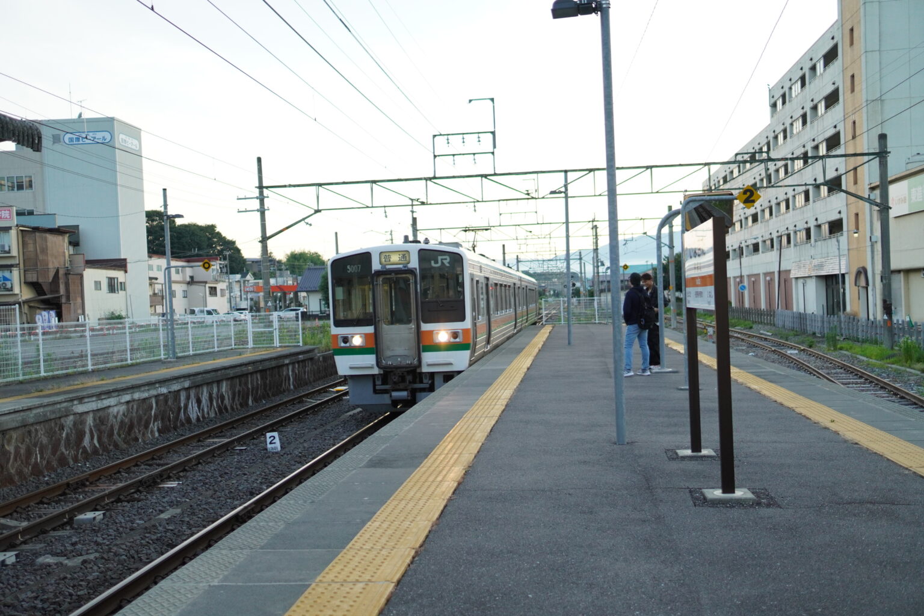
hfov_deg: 53.1
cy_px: 308
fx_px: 924
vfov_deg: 36.9
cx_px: 462
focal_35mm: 36
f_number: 1.8
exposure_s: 1/1600
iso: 500
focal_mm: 24
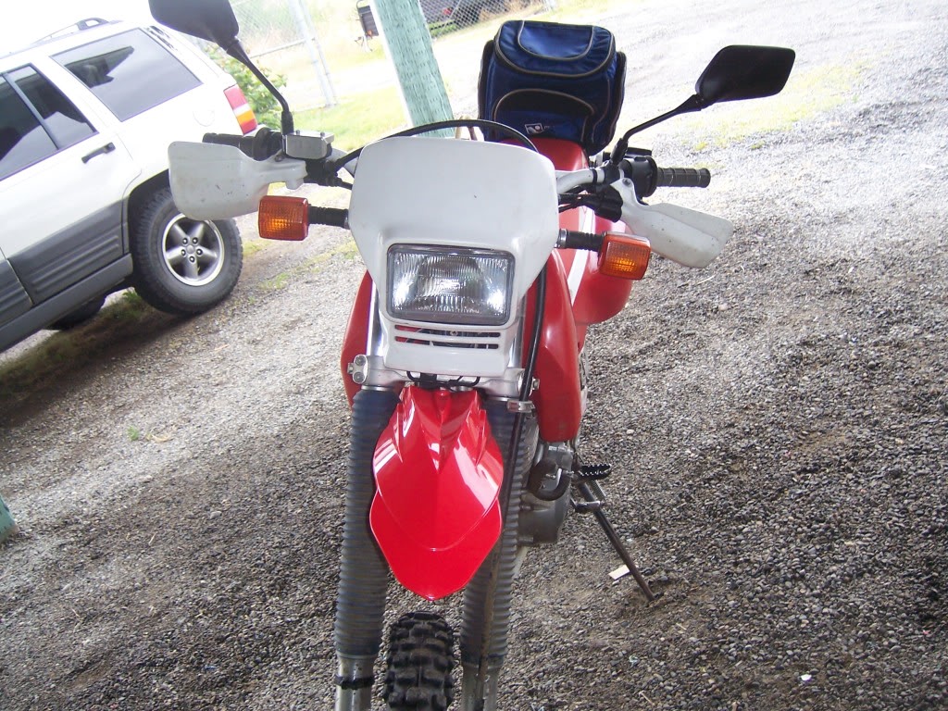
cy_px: 356
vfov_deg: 39.7
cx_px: 474
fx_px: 986
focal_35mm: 36
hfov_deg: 51.4
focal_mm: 6.2
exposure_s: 1/60
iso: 125
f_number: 2.8
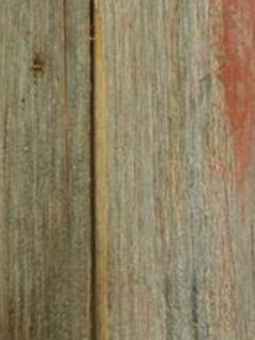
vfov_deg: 26.7
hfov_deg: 19.2
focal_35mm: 72
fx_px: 707
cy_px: 247
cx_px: -59
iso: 160
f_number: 3.5
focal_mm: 4.5
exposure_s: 1/30
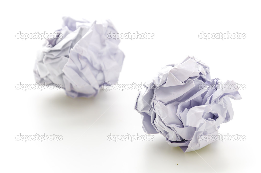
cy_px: 86
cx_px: 130
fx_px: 1139
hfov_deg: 13.1
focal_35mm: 158
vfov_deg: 8.7
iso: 100
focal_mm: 105
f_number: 9
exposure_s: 1/100
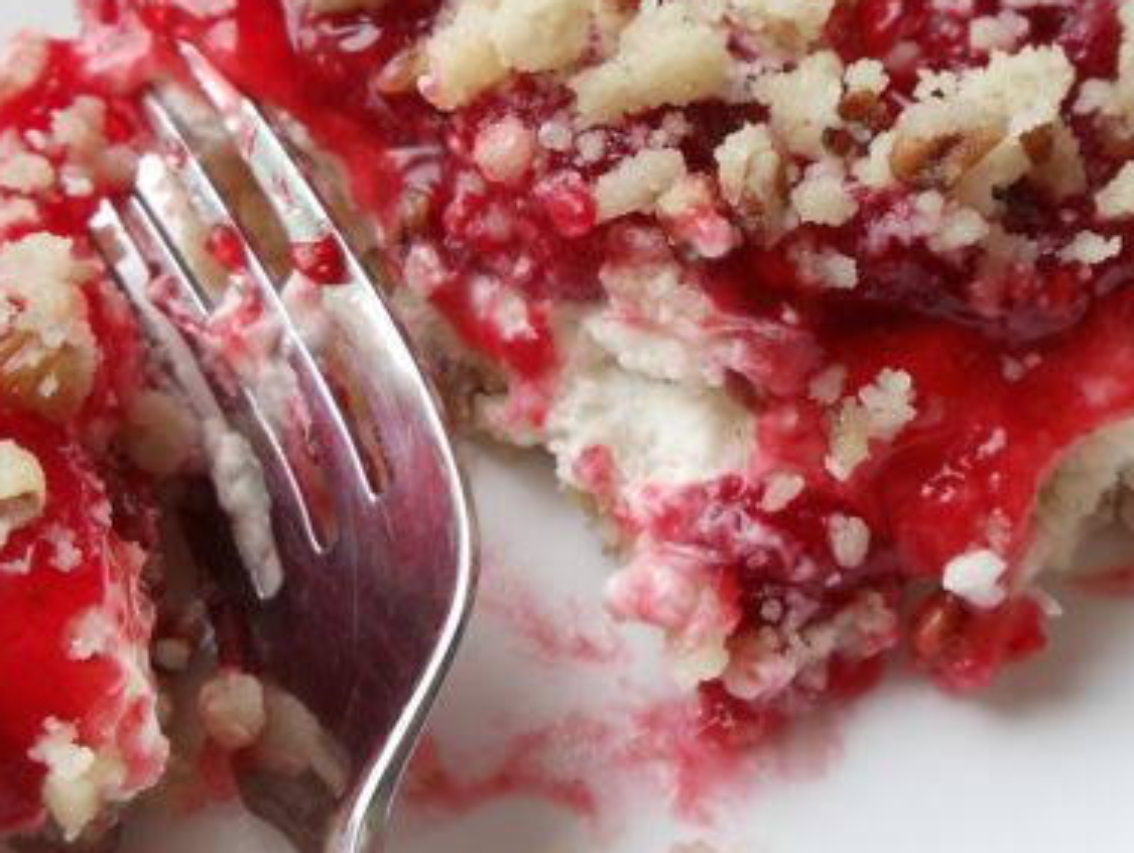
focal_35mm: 75
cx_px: 553
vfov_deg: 19.7
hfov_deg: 26.0
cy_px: 348
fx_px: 2459
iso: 100
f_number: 3.5
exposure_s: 1/30
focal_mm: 6
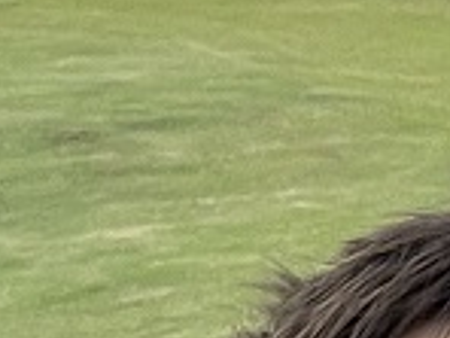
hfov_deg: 9.4
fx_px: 2080
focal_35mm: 160
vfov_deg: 9.2
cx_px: 1411
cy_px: 37
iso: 100
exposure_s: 1/60
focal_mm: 2.71
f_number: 2.2
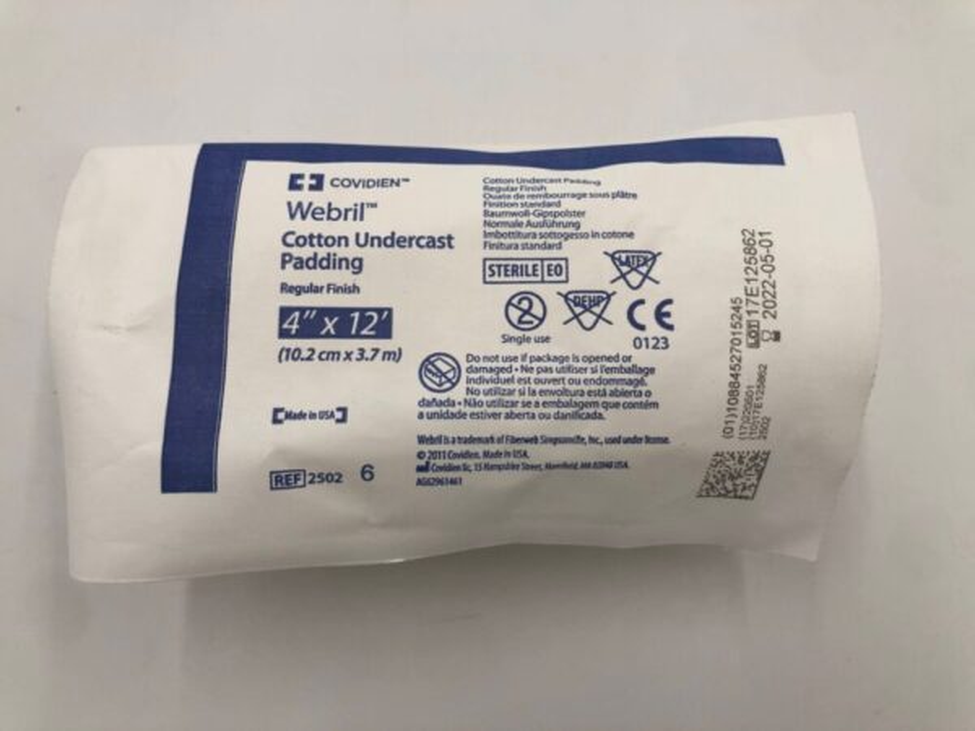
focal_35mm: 28
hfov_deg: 63.4
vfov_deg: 49.7
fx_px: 789
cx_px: 488
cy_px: 366
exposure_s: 1/165
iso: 20
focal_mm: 3.99
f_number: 1.8
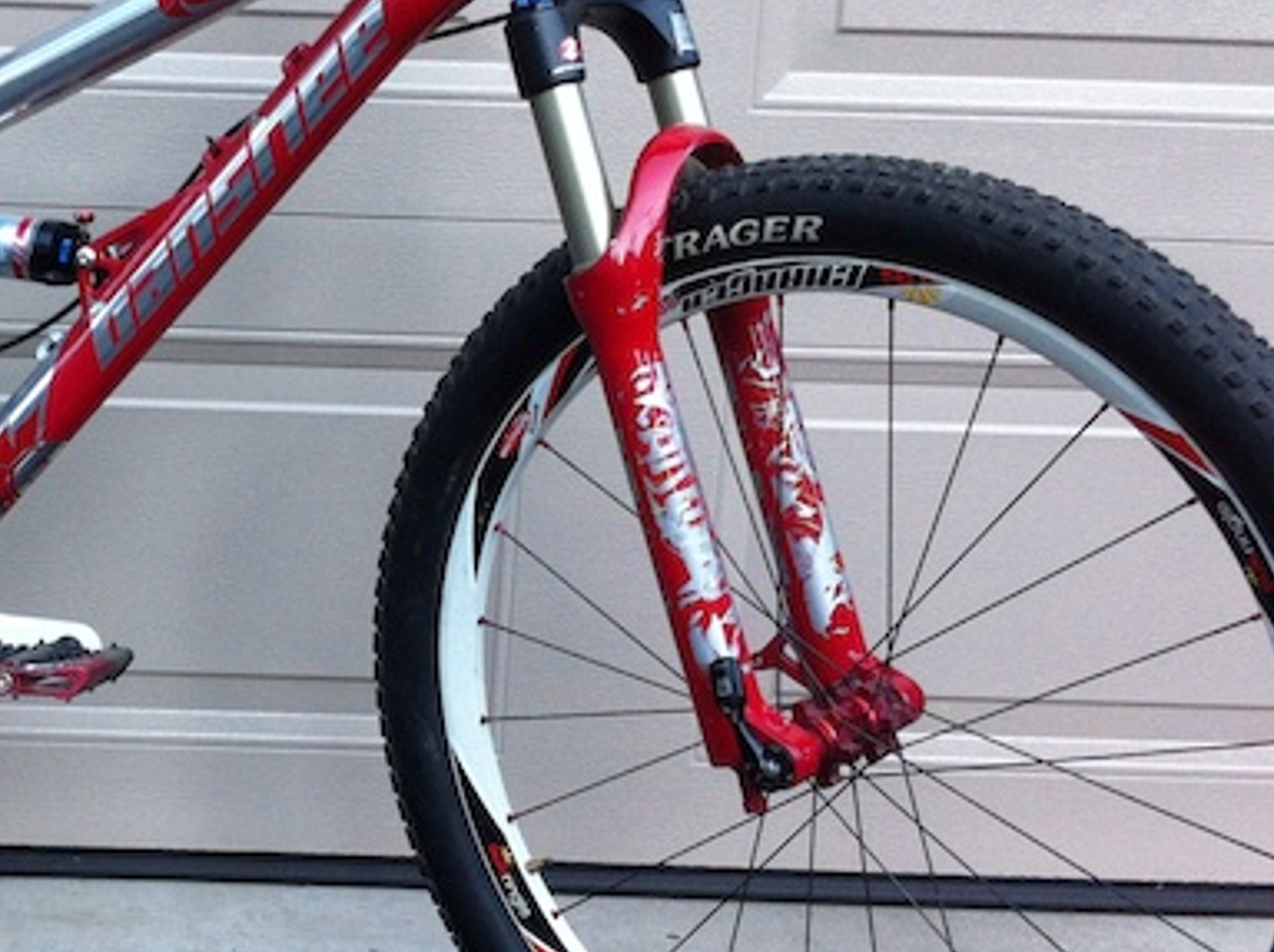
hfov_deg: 26.0
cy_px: 425
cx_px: 186
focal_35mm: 73
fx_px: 2683
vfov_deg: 20.1
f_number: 2.8
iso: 100
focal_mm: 3.85
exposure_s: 1/120
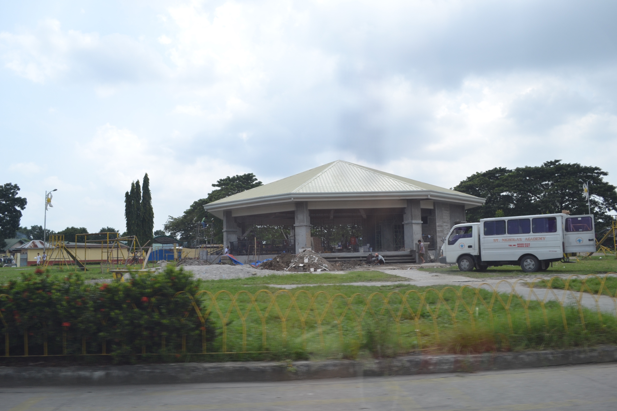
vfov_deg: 47.9
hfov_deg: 67.4
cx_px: 308
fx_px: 463
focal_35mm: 27
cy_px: 206
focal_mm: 18
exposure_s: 1/125
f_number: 5.6
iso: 200
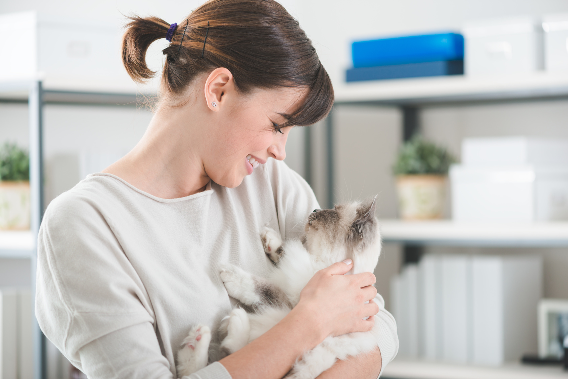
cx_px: 284
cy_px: 190
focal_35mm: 105
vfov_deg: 13.1
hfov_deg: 19.4
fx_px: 1657
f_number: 3
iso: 100
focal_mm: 105
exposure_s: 1/125
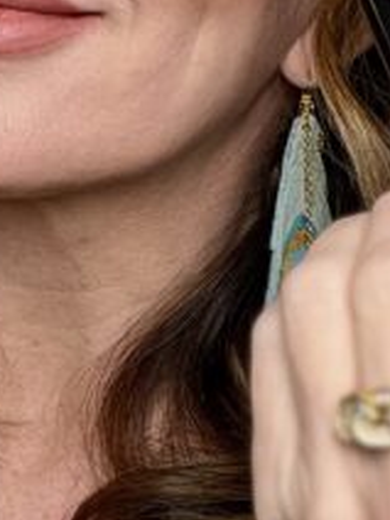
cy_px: 221
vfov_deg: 17.9
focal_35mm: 110
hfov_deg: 13.4
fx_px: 1652
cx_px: 88
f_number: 2.2
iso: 50
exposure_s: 1/60
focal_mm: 2.71
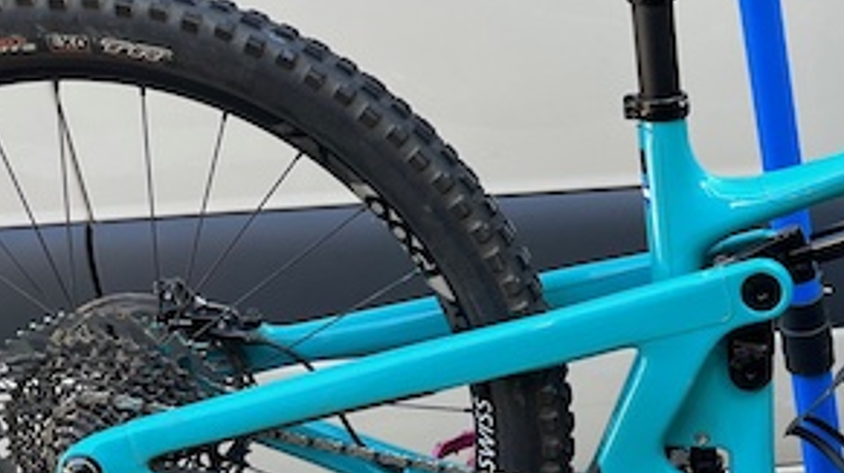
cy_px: 386
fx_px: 1744
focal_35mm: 78
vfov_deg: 15.3
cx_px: 815
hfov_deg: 26.0
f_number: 1.6
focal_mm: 5.1
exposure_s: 1/129
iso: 32
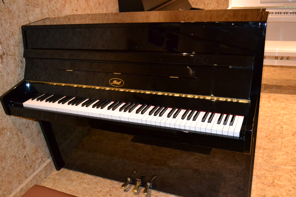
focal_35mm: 33
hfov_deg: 57.2
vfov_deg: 40.0
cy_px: 98
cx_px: 148
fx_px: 271
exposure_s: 1/60
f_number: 4
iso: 3200
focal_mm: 22
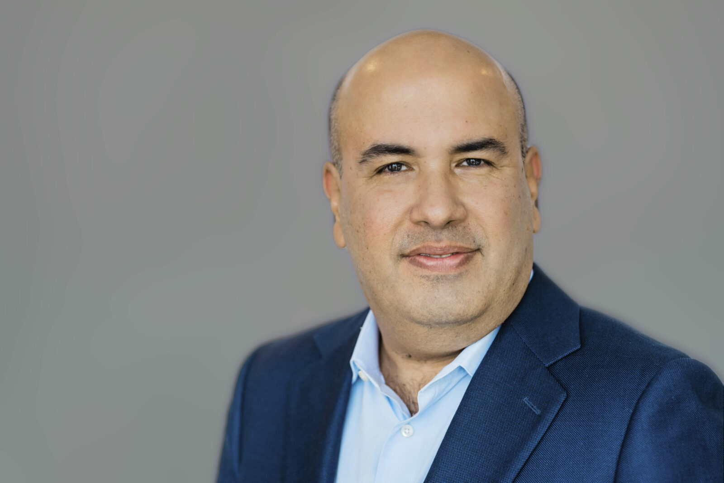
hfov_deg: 23.9
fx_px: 1710
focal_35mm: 85
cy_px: 242
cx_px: 362
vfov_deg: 16.1
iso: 640
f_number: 2.8
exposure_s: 1/800
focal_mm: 85
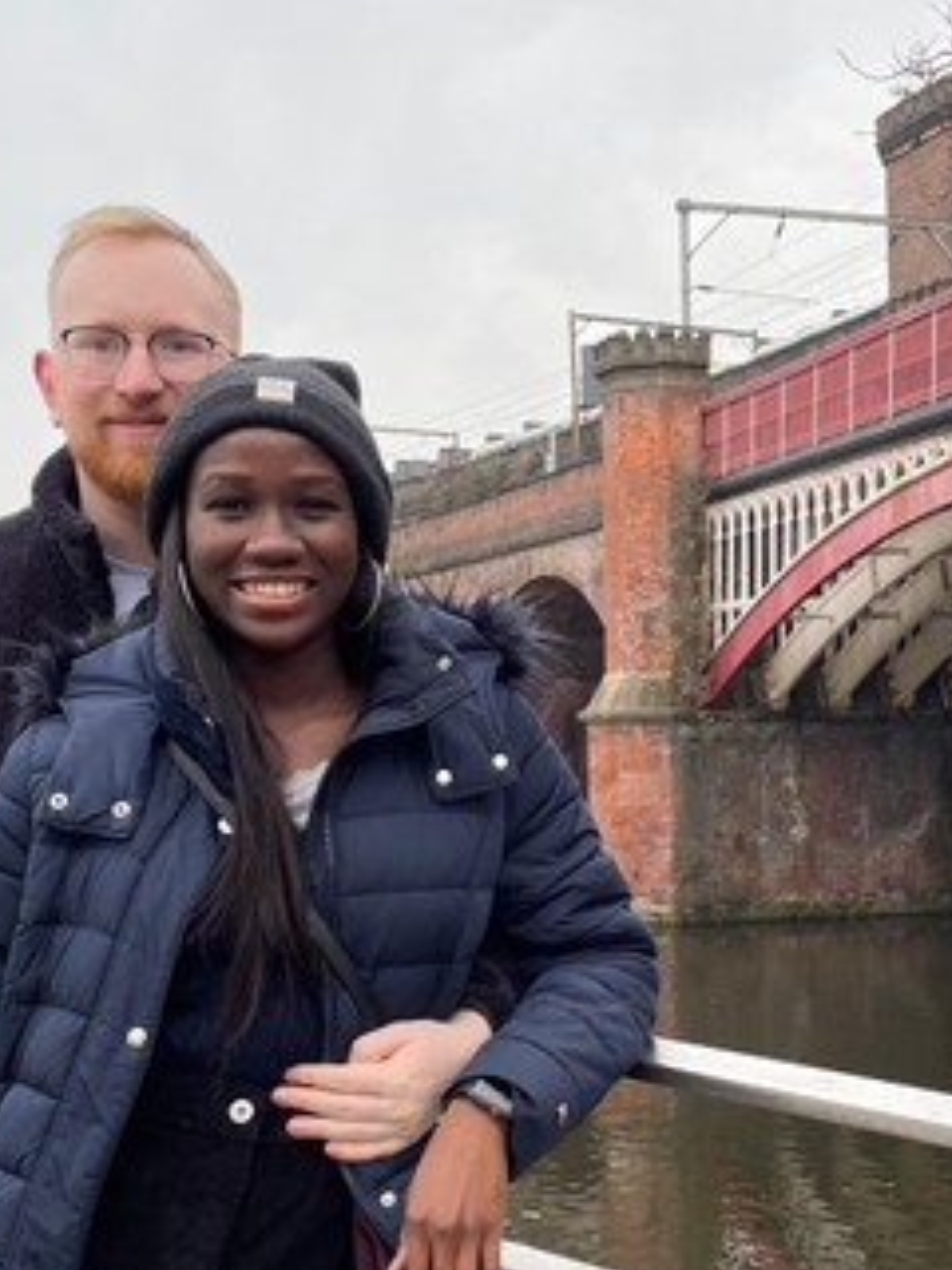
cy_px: 695
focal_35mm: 52
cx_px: 647
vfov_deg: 36.8
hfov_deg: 27.8
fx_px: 1907
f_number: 1.6
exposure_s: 1/212
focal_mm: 4.2
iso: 32
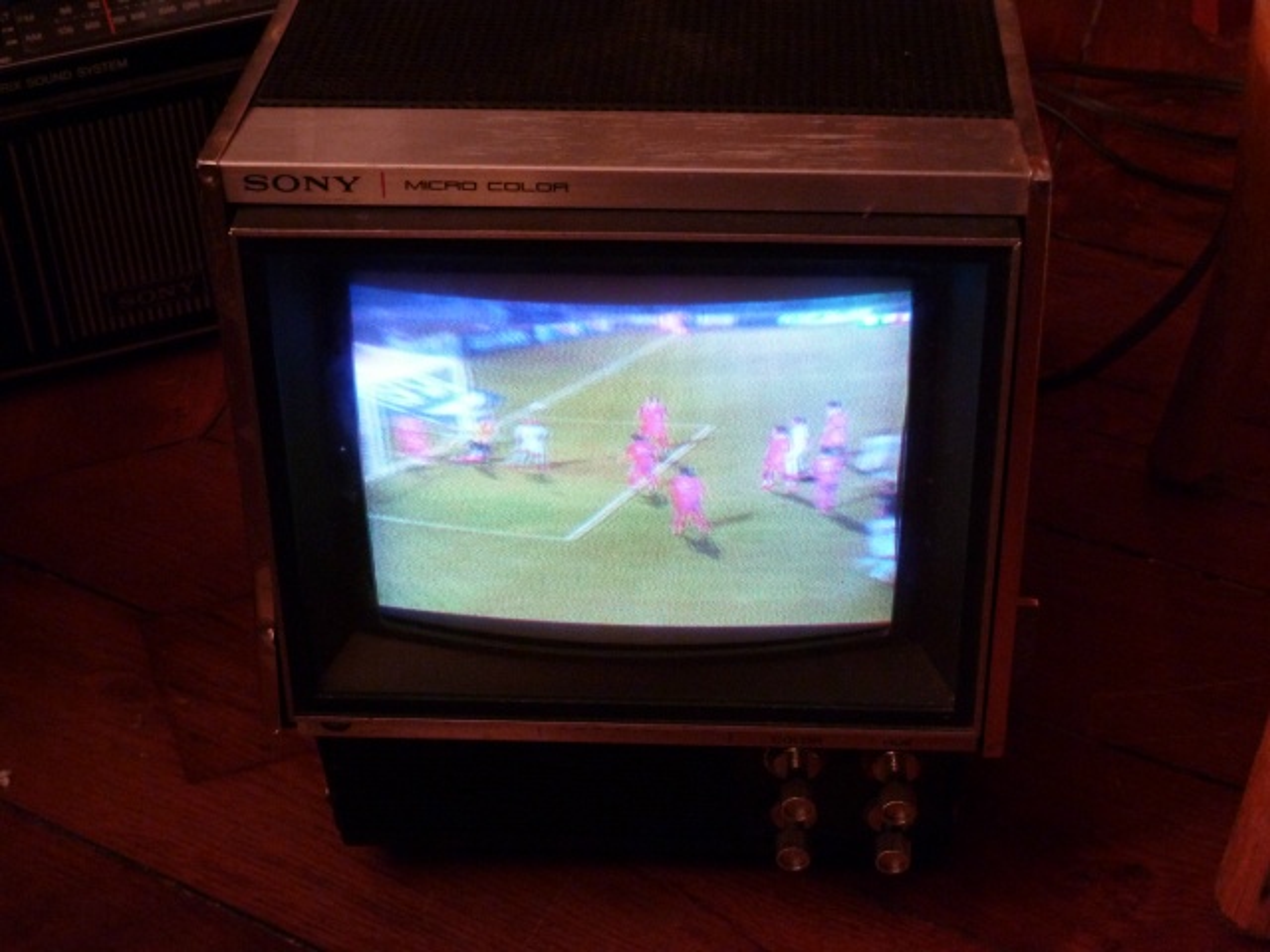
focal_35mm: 63
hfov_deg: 30.7
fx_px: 2311
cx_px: 635
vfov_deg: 23.3
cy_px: 476
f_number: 4
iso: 400
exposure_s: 1/6
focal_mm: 10.3
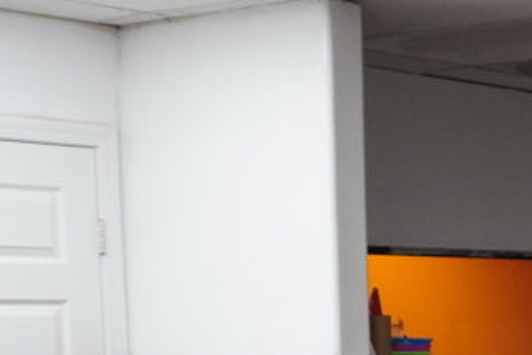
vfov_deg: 11.5
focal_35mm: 116
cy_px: 462
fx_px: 1715
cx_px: 924
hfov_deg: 15.4
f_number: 4
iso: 1600
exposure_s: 1/160
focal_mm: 16
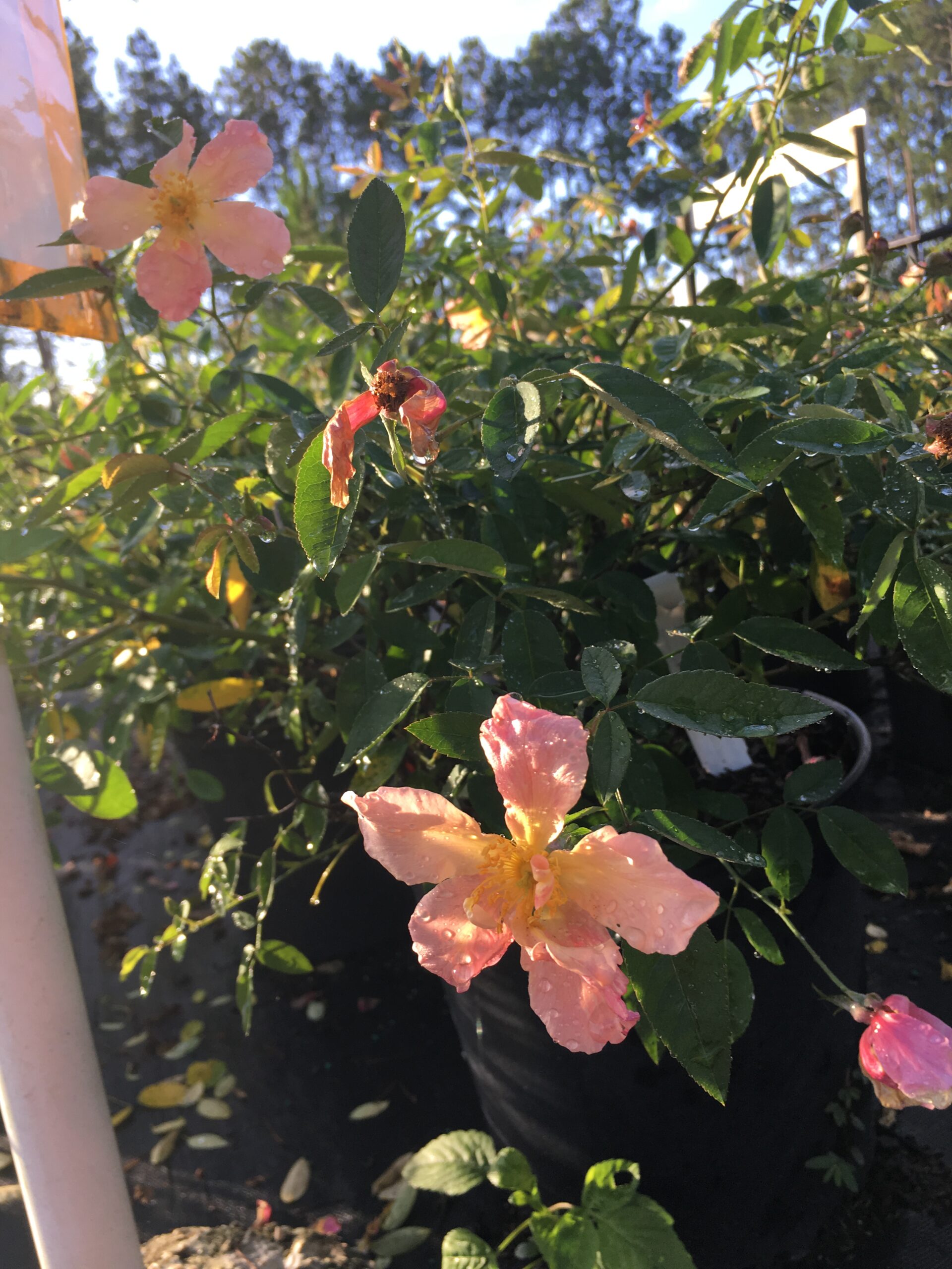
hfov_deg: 48.2
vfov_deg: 61.7
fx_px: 1063
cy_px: 634
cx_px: 476
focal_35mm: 29
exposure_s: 1/253
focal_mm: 4.15
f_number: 2.2
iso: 25
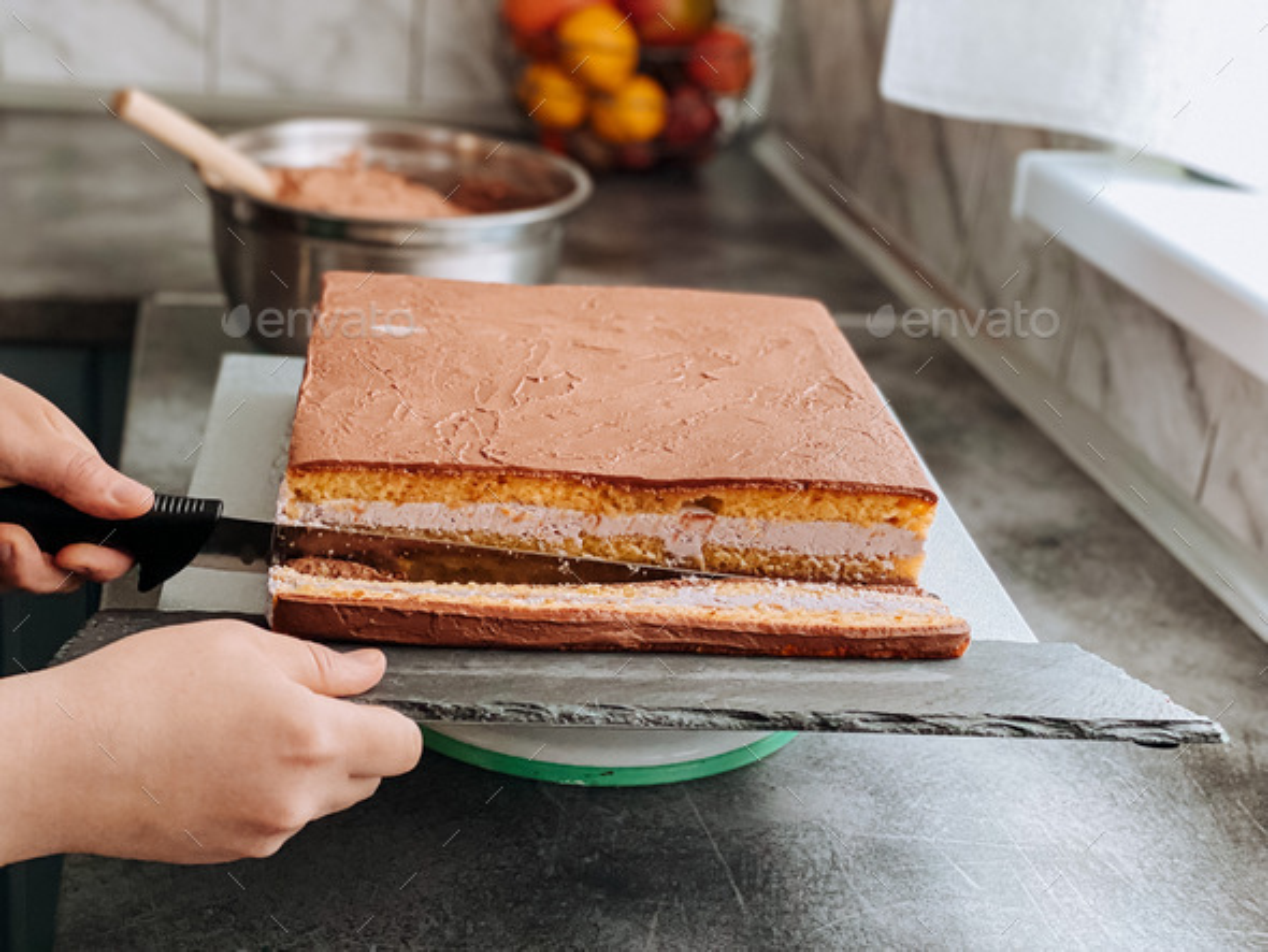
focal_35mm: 52
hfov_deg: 36.8
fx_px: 1906
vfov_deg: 28.1
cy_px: 476
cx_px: 634
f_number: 2
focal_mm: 6
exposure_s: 1/120
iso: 200
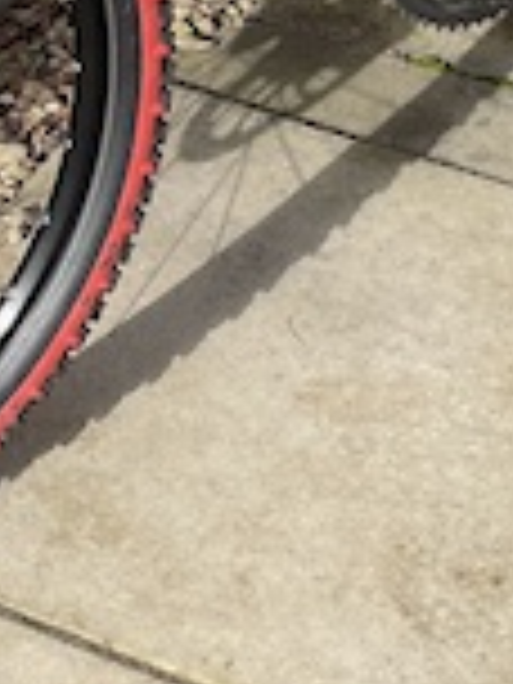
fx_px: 2707
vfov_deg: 13.9
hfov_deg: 10.8
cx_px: 234
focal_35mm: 137
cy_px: -180
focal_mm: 4.2
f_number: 1.6
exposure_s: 1/1855
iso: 32
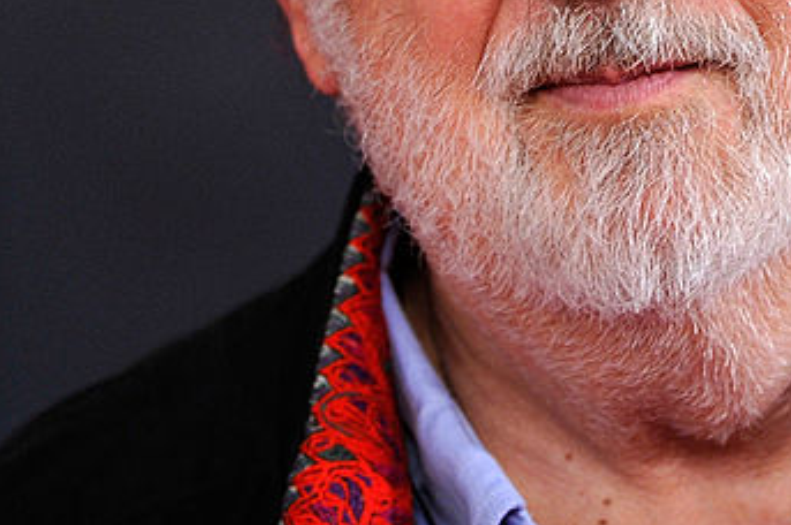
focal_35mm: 1195
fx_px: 26231
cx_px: 602
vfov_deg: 1.1
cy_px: -28
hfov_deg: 1.7
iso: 1600
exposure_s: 1/320
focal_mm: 400
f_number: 4
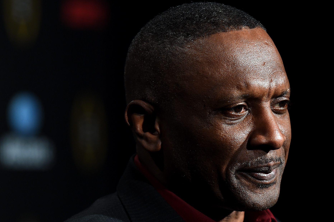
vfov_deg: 6.1
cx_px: 163
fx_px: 2096
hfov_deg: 9.1
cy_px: 154
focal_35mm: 226
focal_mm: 140
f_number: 4
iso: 1600
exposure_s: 1/250
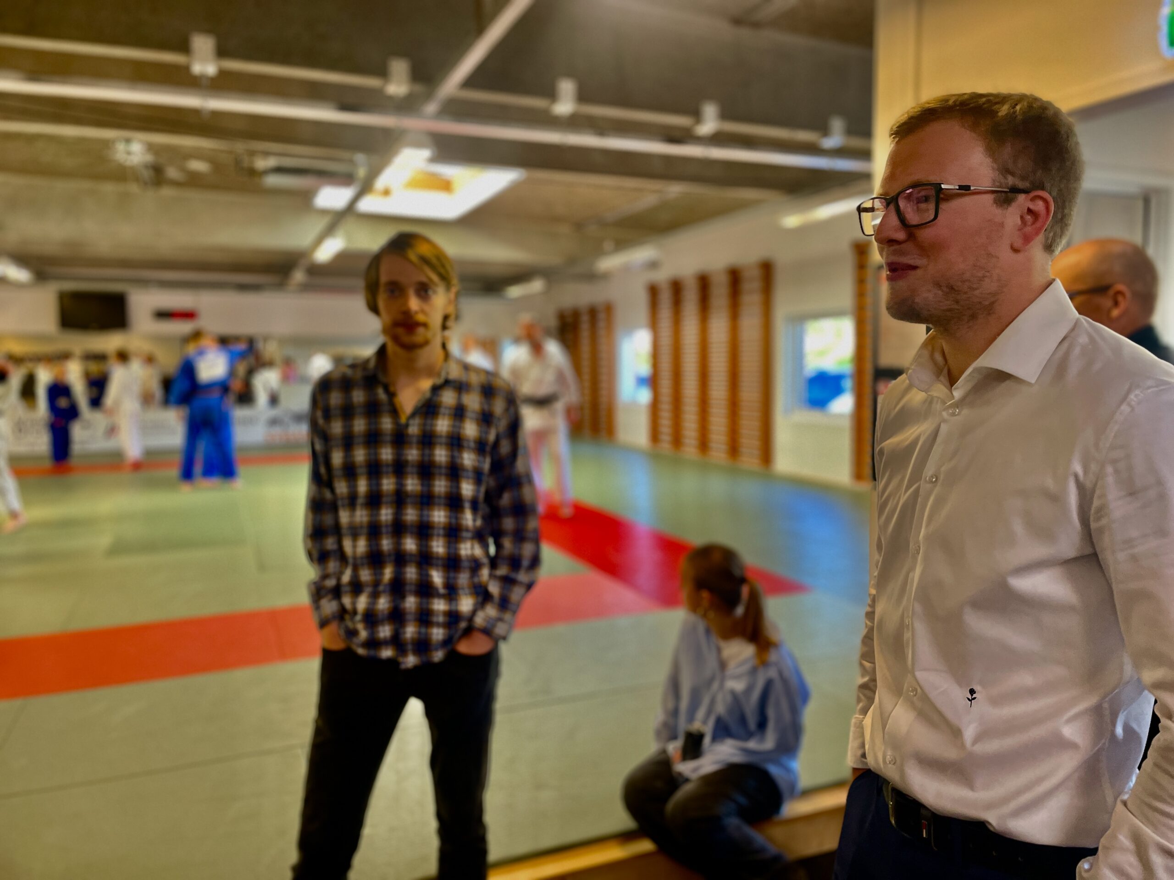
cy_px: 440
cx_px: 587
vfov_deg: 53.1
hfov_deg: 67.3
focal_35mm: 26
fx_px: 882
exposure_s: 1/50
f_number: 1.6
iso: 100
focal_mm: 4.2
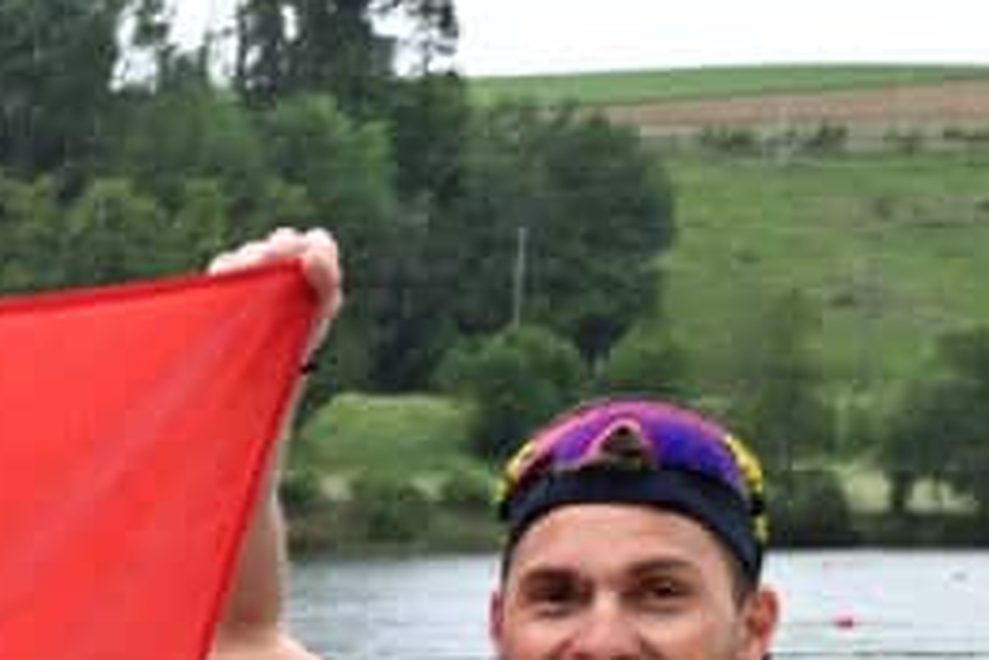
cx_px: -966
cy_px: 1108
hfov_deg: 12.8
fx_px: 3854
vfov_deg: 9.4
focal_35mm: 140
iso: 640
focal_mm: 30.5
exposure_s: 1/320
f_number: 9
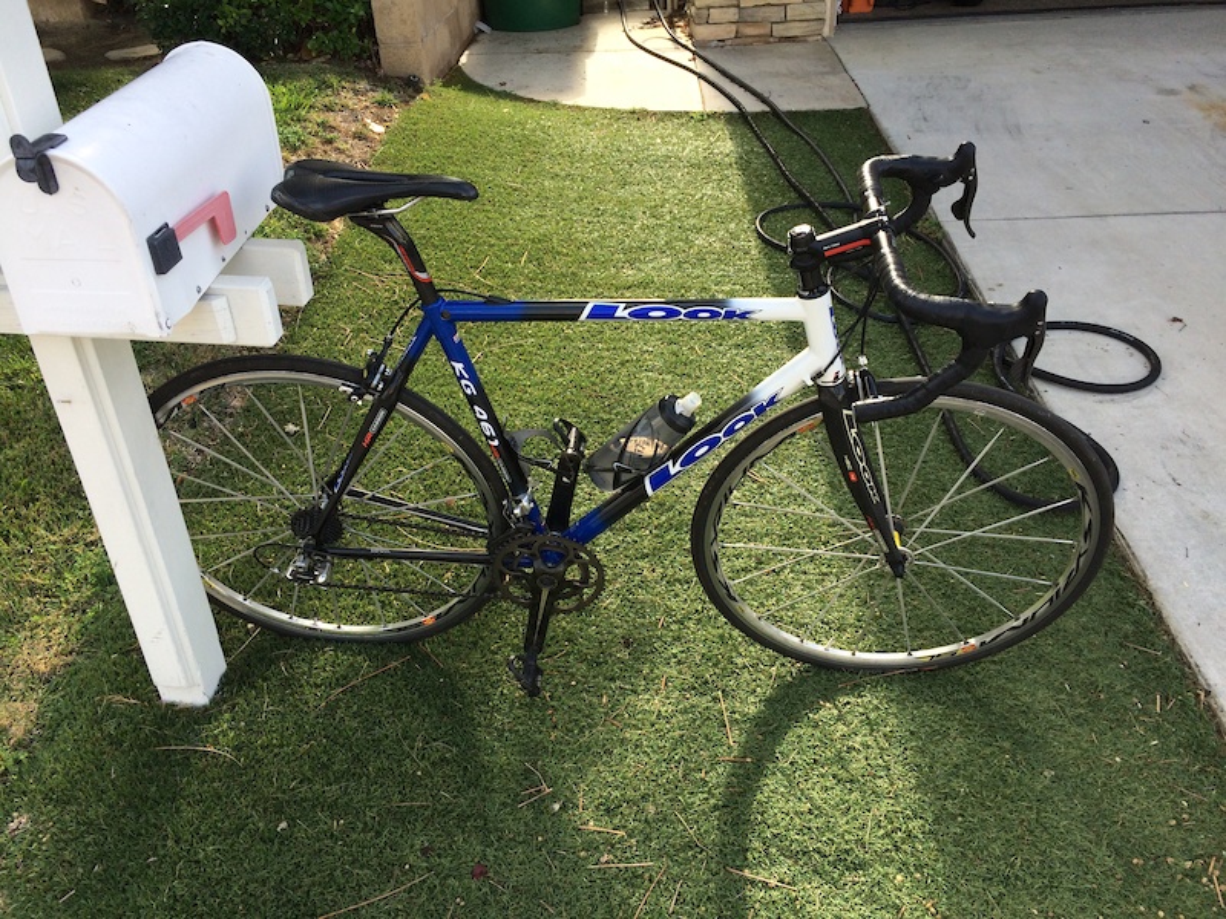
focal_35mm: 29
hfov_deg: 61.7
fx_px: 1027
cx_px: 613
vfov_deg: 48.2
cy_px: 460
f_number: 2.2
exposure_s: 1/477
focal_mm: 4.15
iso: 32
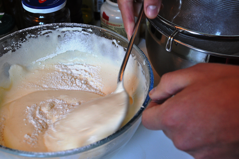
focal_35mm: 45
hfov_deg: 43.7
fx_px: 298
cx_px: 120
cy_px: 80
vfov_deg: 29.8
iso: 720
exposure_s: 1/60
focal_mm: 30
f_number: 5.6
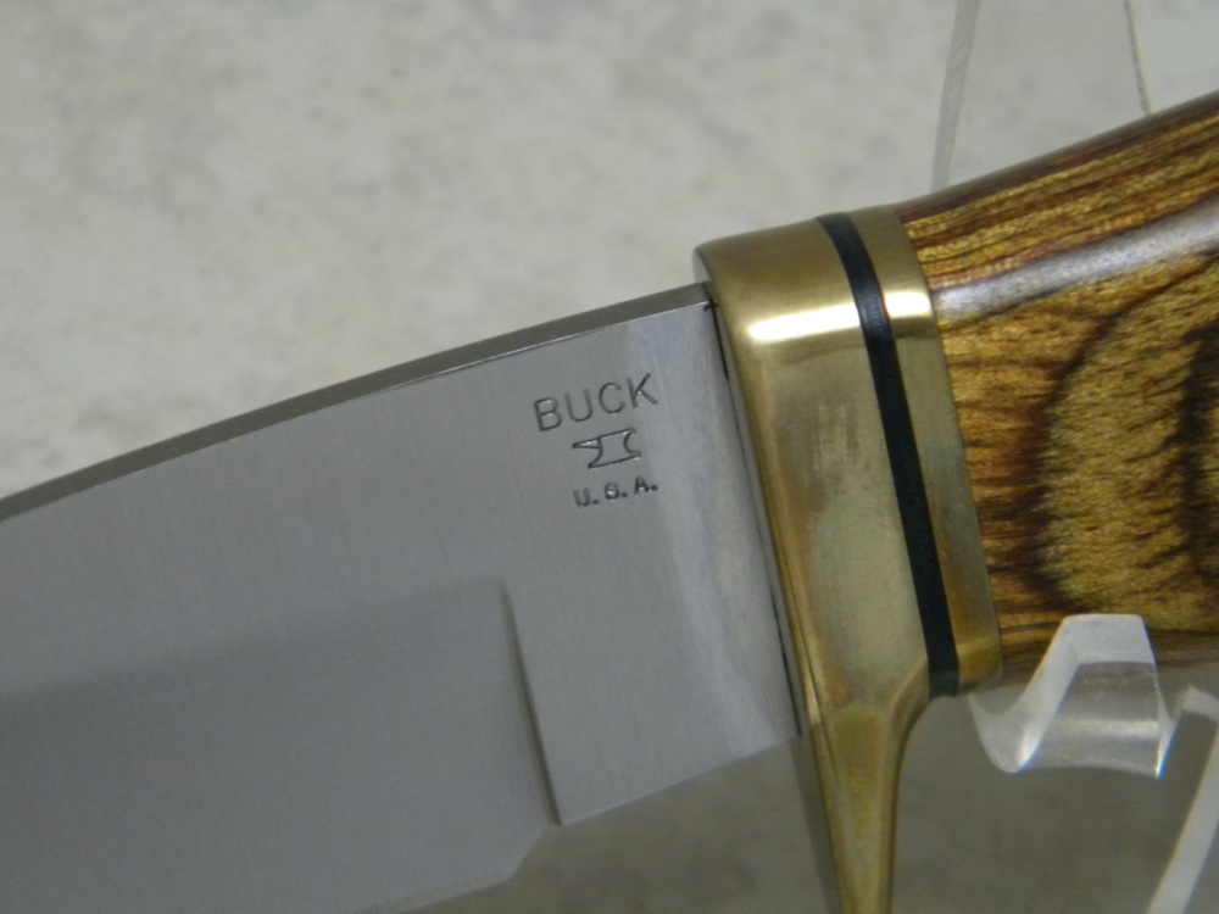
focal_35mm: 183
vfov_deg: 8.1
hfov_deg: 10.8
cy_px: 457
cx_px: 610
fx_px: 6444
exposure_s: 1/19.4
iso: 400
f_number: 5.2
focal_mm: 33.1
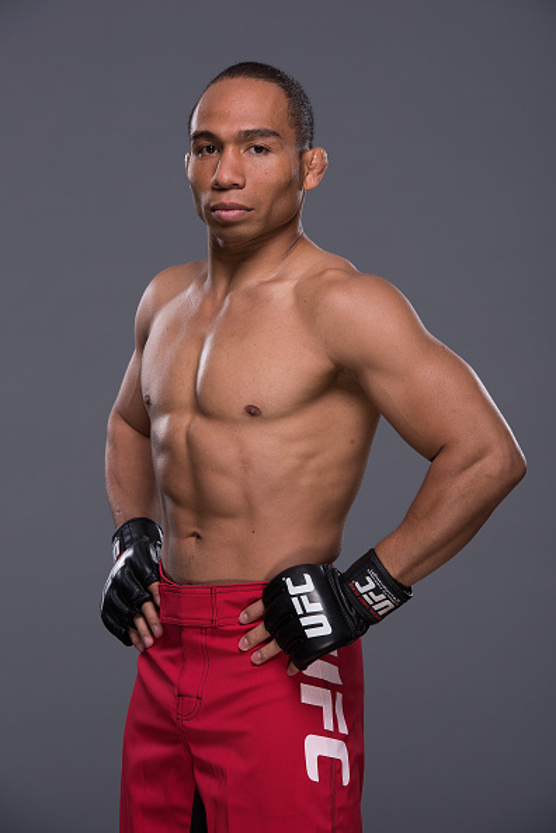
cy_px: 416
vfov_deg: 11.7
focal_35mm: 175
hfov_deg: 7.8
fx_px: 4054
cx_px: 278
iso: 100
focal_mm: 175
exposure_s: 1/160
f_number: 11
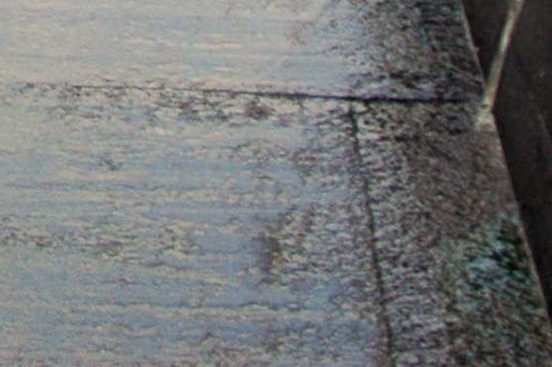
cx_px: -355
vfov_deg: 5.8
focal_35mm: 226
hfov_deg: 8.8
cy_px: -618
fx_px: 3463
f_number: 3.5
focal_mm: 28
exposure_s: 1/125
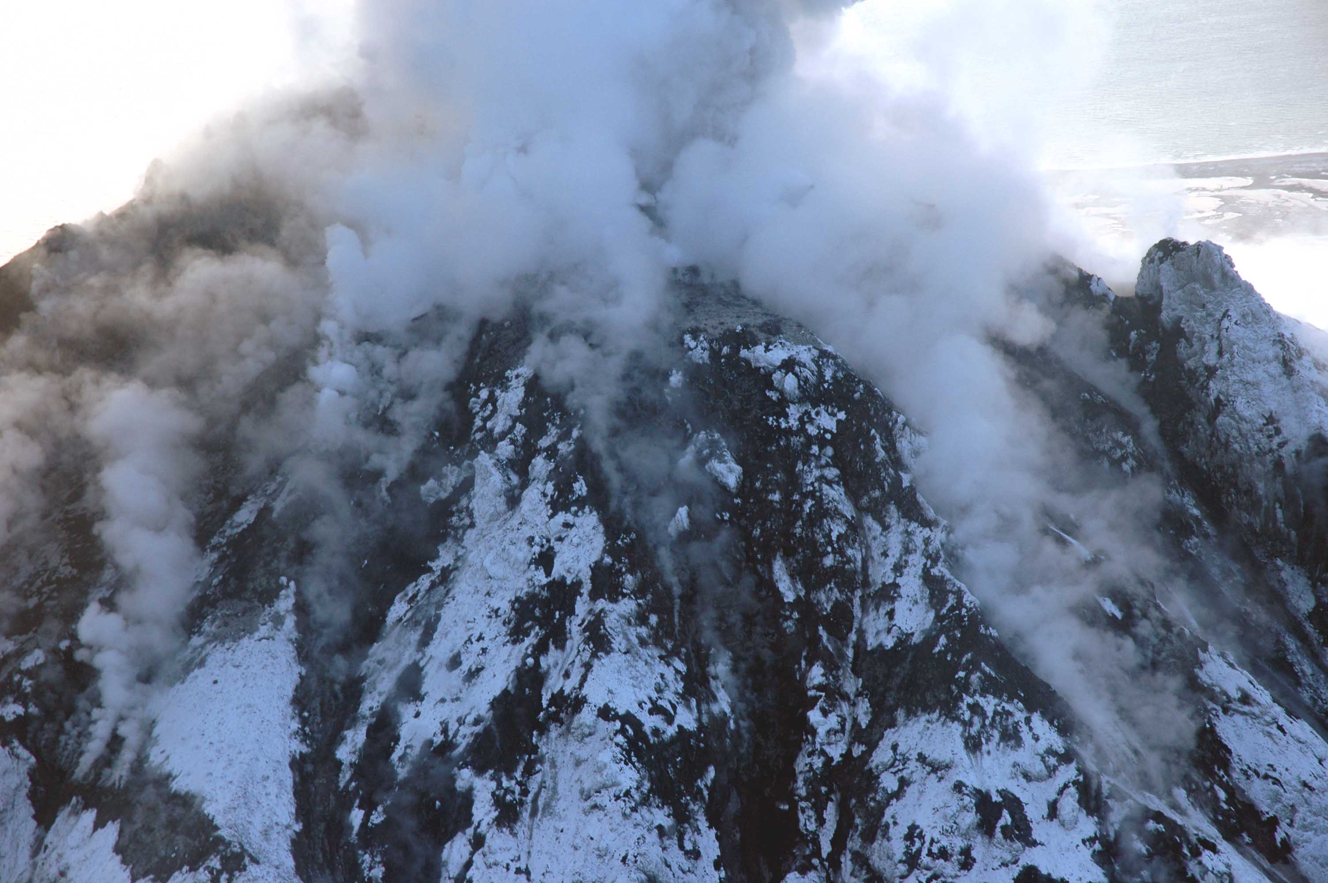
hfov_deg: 19.5
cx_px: 664
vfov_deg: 13.0
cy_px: 442
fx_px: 3870
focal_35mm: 105
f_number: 6.3
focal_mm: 70
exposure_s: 1/160
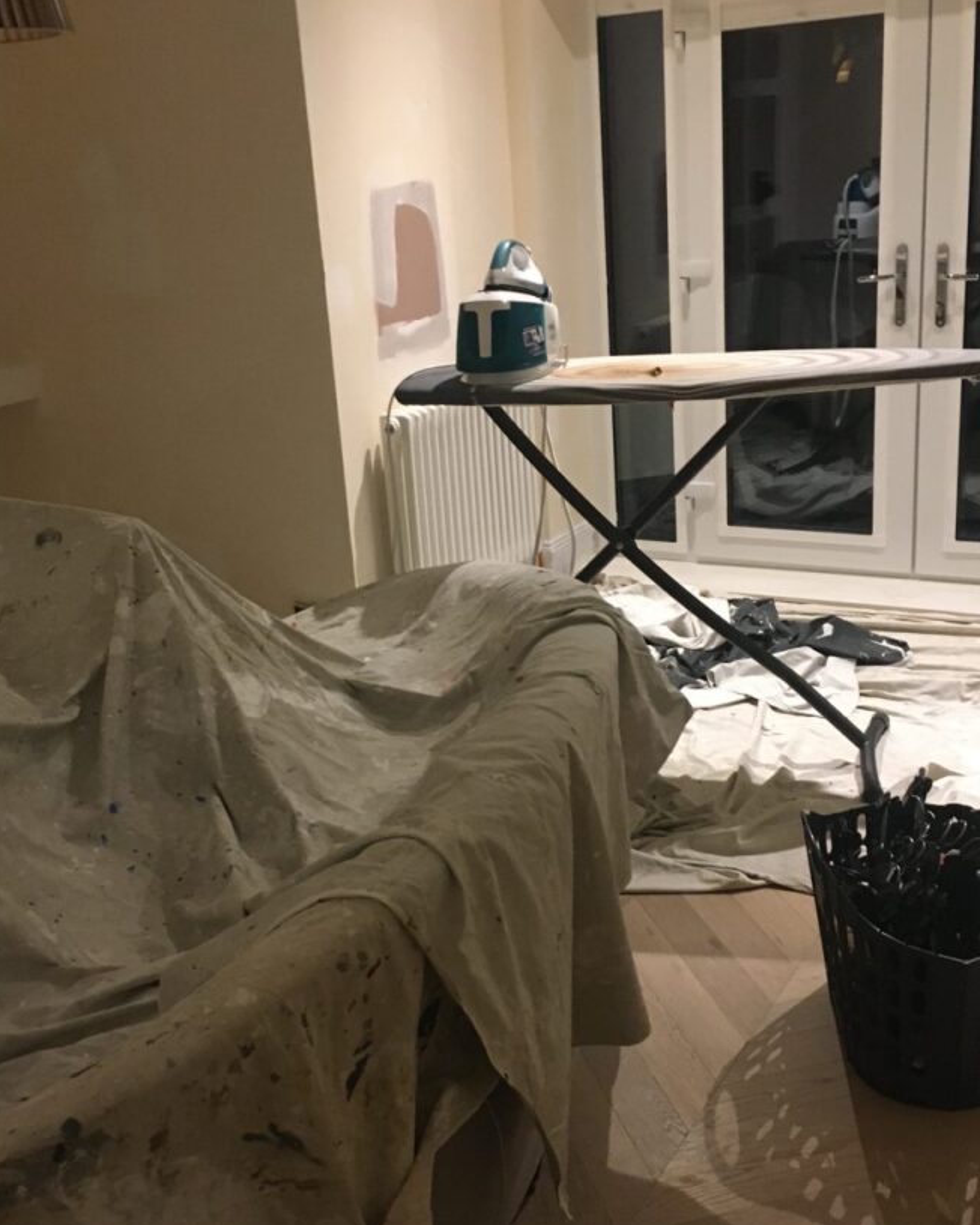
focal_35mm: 40
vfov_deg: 45.8
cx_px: 475
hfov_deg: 37.3
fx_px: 1450
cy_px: 645
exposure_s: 1/33
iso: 250
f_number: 2.2
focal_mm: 4.15
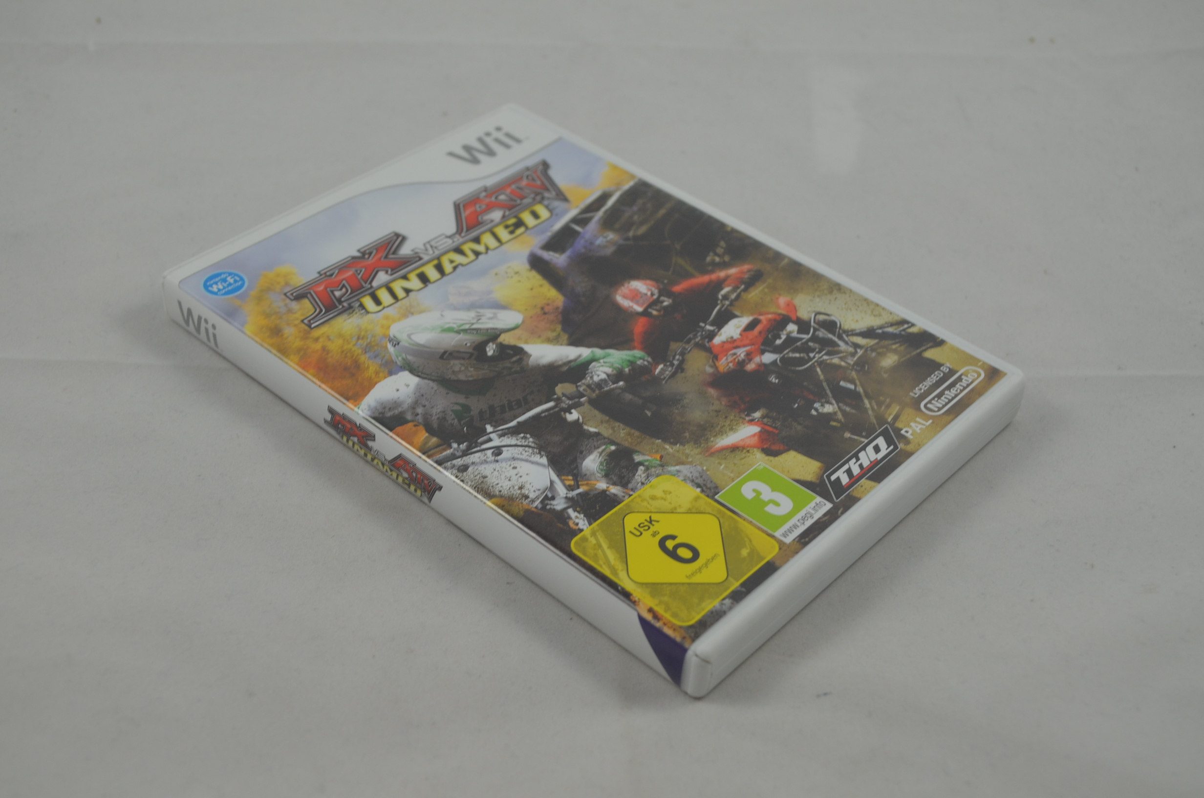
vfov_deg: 28.0
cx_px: 602
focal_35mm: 48
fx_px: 1602
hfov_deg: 41.2
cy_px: 399
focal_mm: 32
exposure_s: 1/125
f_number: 5.6
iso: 360
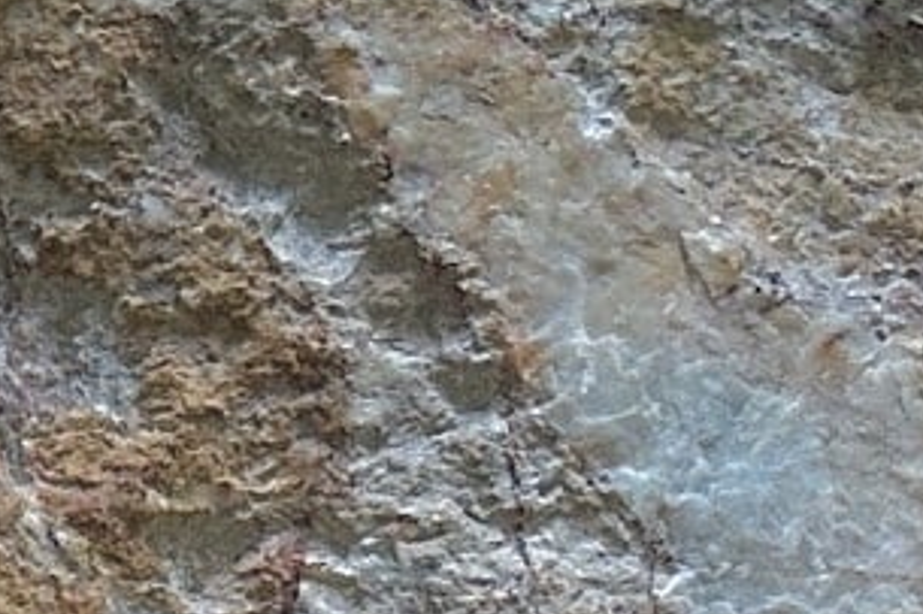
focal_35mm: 165
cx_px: -1132
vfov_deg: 6.9
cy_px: 2223
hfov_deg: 10.9
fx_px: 4228
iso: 64
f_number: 1.78
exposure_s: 1/160
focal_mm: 6.86
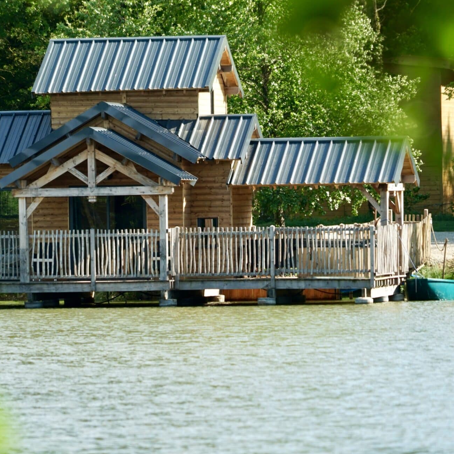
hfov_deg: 4.3
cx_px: 134
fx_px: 5995
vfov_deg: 4.3
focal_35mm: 404
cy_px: 175
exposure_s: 1/400
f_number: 6.3
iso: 320
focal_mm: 240
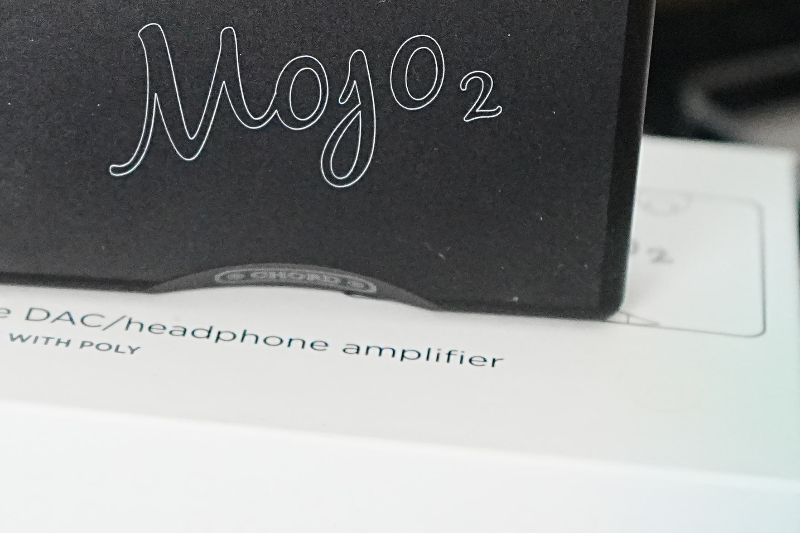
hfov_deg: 16.4
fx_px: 2777
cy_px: 145
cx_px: 305
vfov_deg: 10.9
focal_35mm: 125
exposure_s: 1/200
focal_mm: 42
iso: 6400
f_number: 4.5
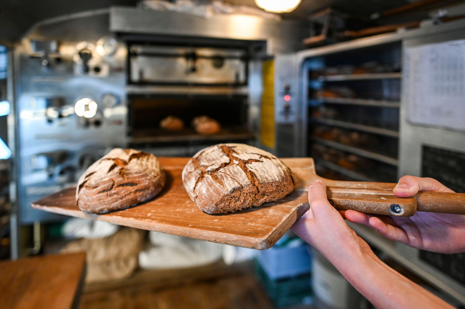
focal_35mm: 20
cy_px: 154
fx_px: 258
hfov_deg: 84.0
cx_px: 232
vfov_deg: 61.9
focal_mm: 20
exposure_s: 1/250
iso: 3200
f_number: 2
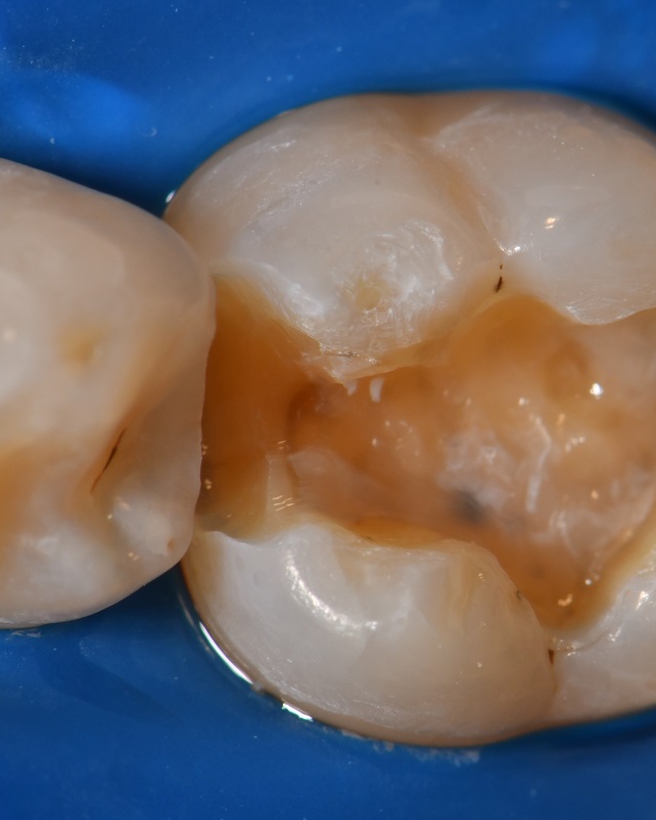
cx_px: 585
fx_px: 6021
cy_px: 389
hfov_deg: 6.2
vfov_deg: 7.8
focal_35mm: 248
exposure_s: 1/160
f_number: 29
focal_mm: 105
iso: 200
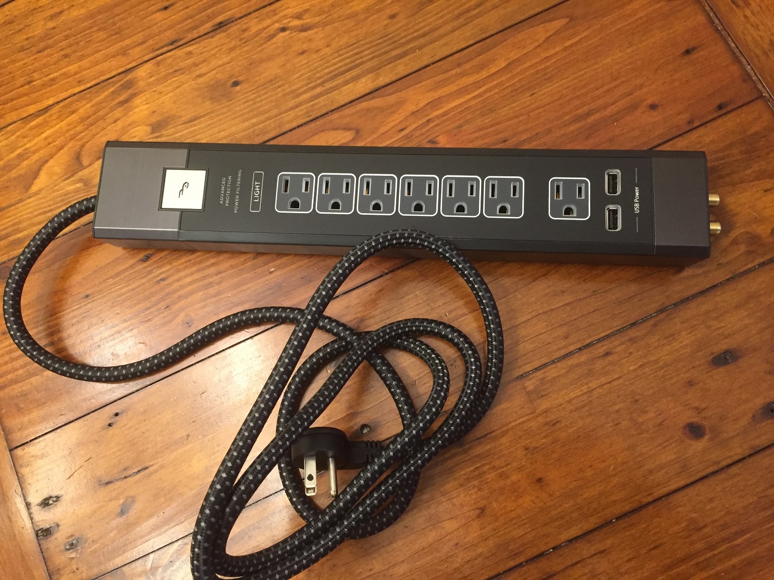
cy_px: 290
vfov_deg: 48.2
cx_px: 387
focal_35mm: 29
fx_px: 648
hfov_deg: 61.7
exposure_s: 1/30
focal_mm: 4.15
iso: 250
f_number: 2.2
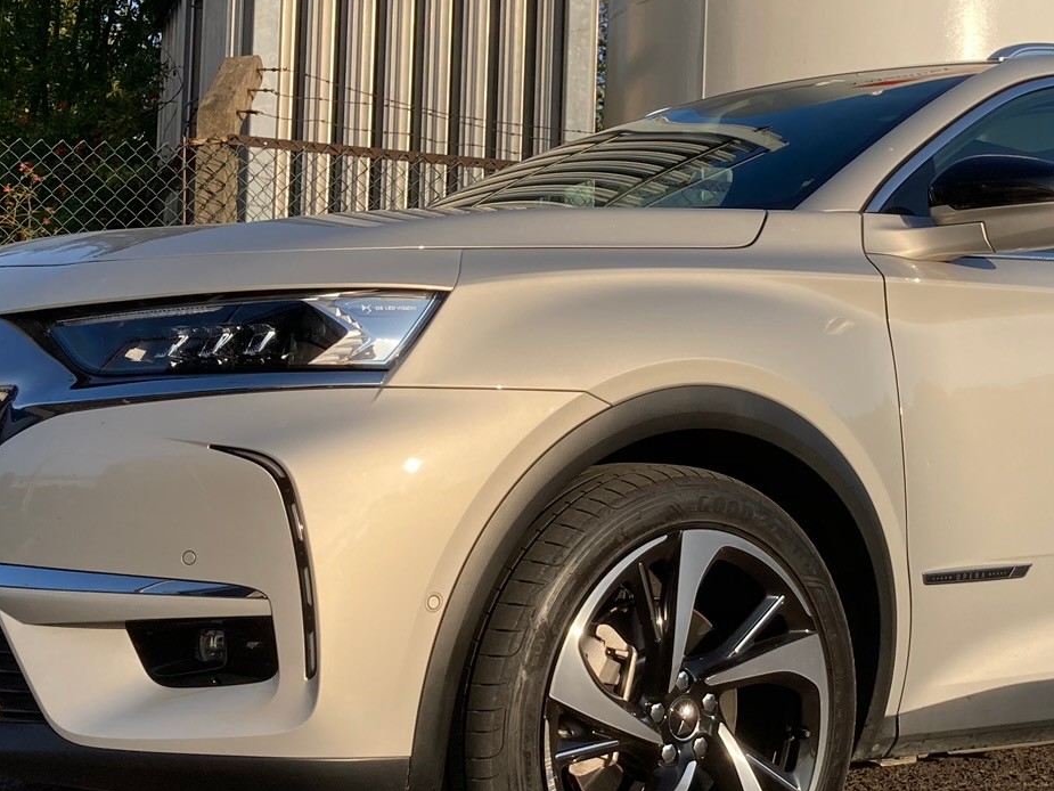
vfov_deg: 23.6
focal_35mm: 62
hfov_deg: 31.1
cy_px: 319
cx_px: 654
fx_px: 1888
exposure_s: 1/1548
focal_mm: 3.99
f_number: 1.8
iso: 20
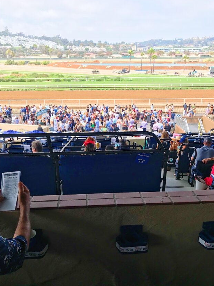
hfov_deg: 42.9
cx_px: 105
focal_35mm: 33
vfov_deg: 55.1
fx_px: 272
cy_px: 164
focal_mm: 3.99
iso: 20
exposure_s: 1/894
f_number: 1.8
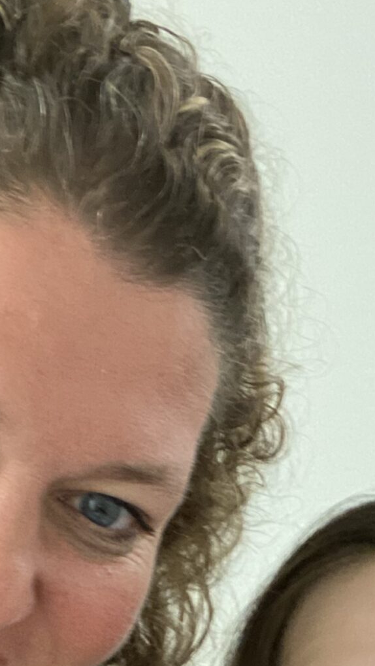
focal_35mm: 82
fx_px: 1449
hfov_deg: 14.7
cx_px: 214
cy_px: 775
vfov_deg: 23.8
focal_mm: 2.71
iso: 640
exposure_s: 1/15
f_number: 2.2
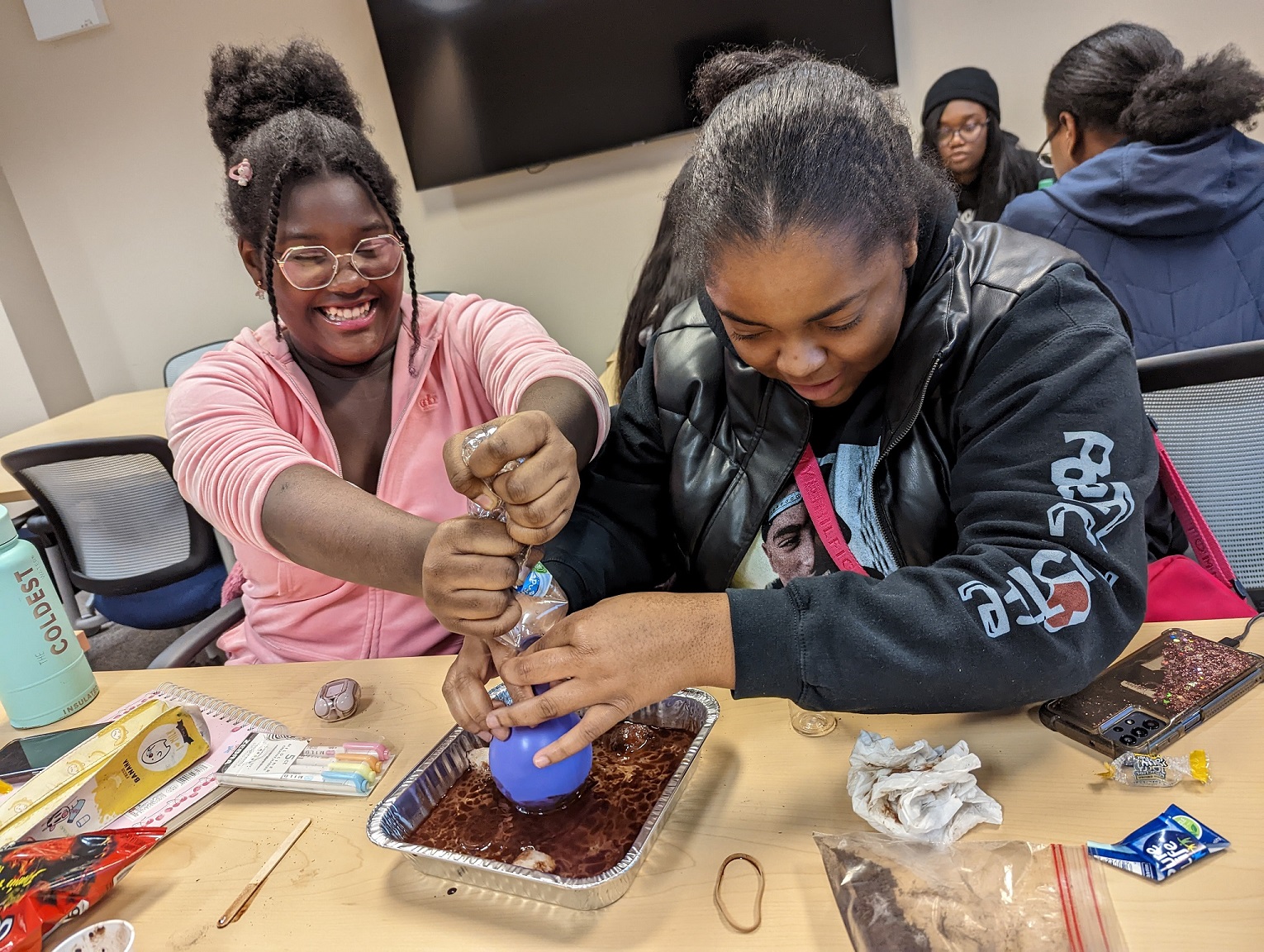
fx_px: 878
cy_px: 476
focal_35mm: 24
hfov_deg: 71.5
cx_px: 632
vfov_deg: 56.9
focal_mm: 6.81
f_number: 1.85
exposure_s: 1/120
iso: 499
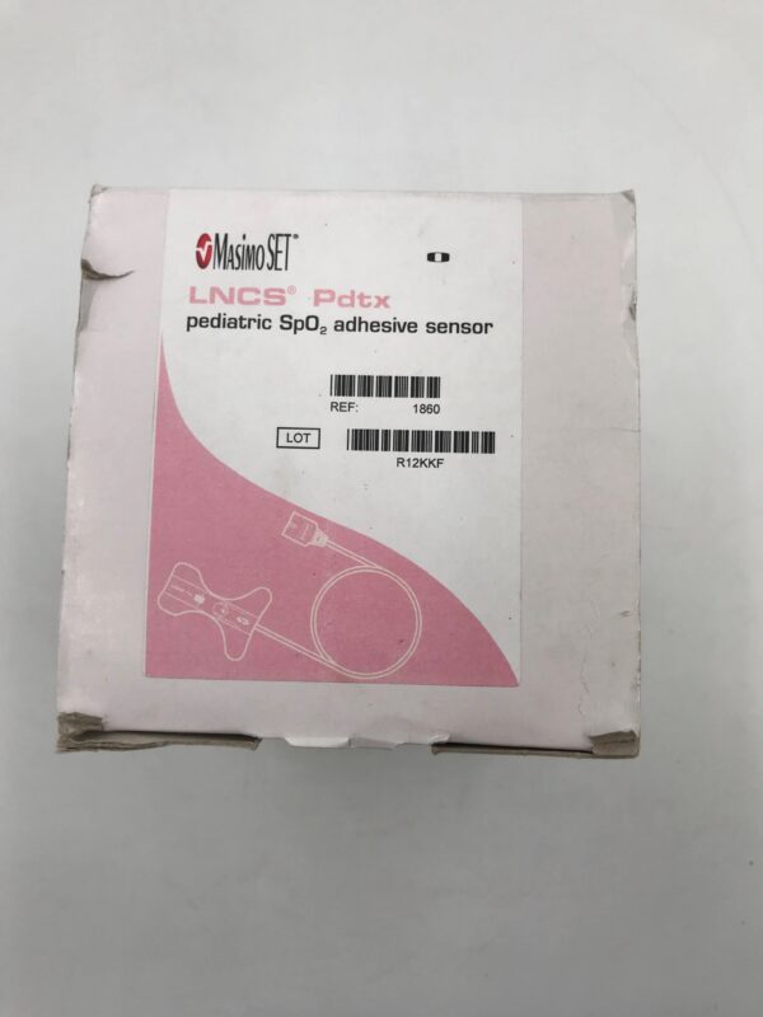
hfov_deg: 49.7
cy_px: 508
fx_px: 823
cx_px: 382
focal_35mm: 28
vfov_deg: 63.4
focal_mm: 3.99
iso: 25
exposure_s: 1/120
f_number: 1.8
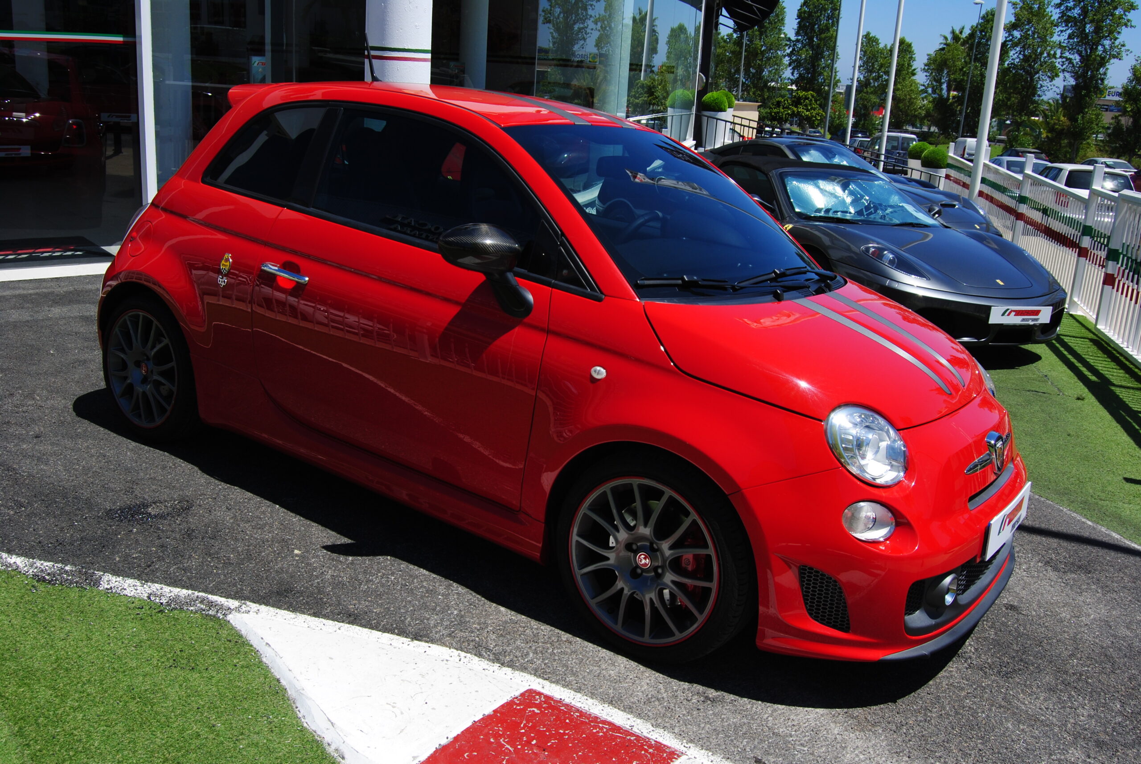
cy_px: 382
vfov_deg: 40.1
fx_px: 1047
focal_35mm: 33
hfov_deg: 57.2
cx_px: 570
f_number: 10
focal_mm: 22
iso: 110
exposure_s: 1/250
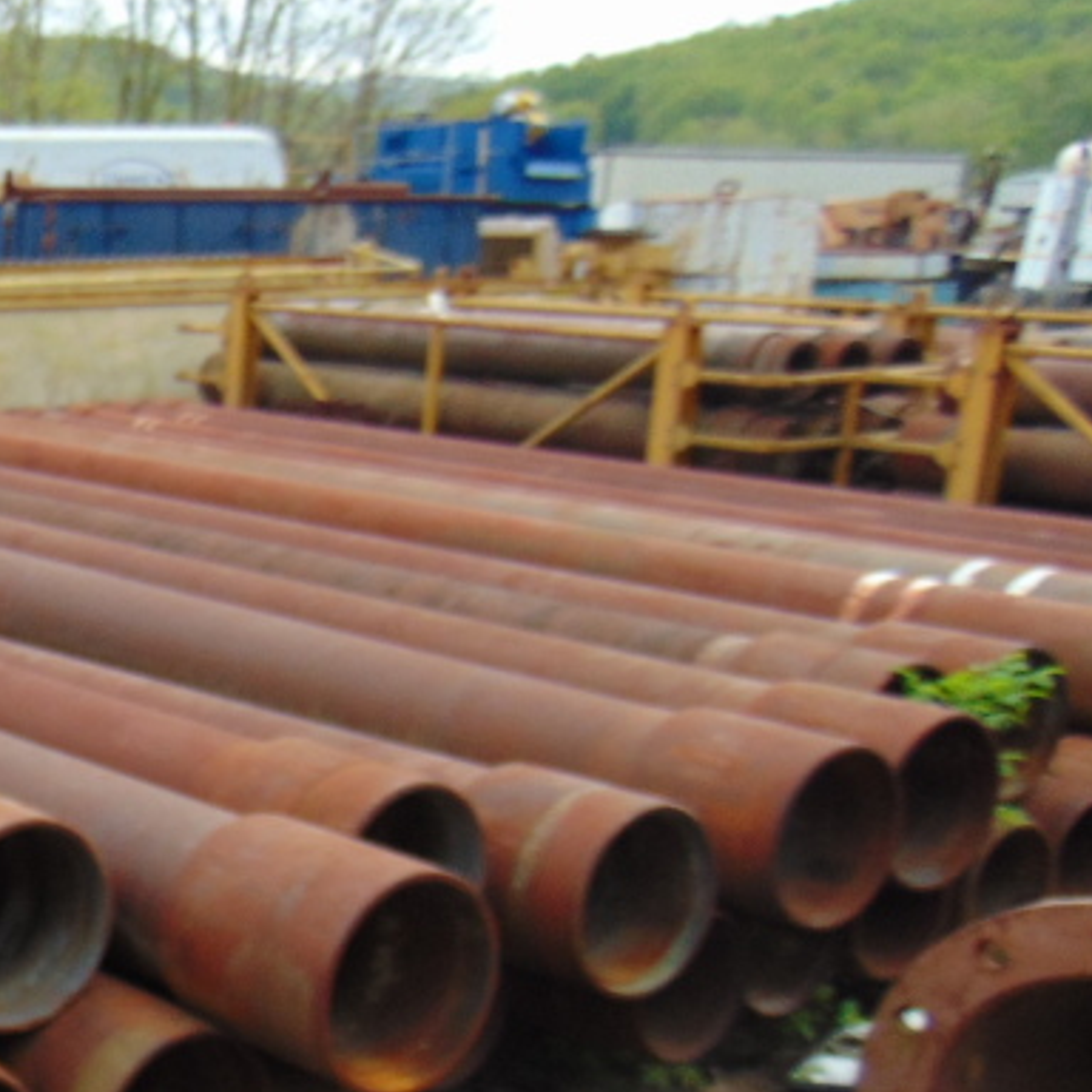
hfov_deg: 25.5
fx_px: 2106
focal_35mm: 59
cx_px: -284
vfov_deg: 28.8
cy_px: 762
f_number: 3
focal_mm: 4.5
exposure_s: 1/100
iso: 80
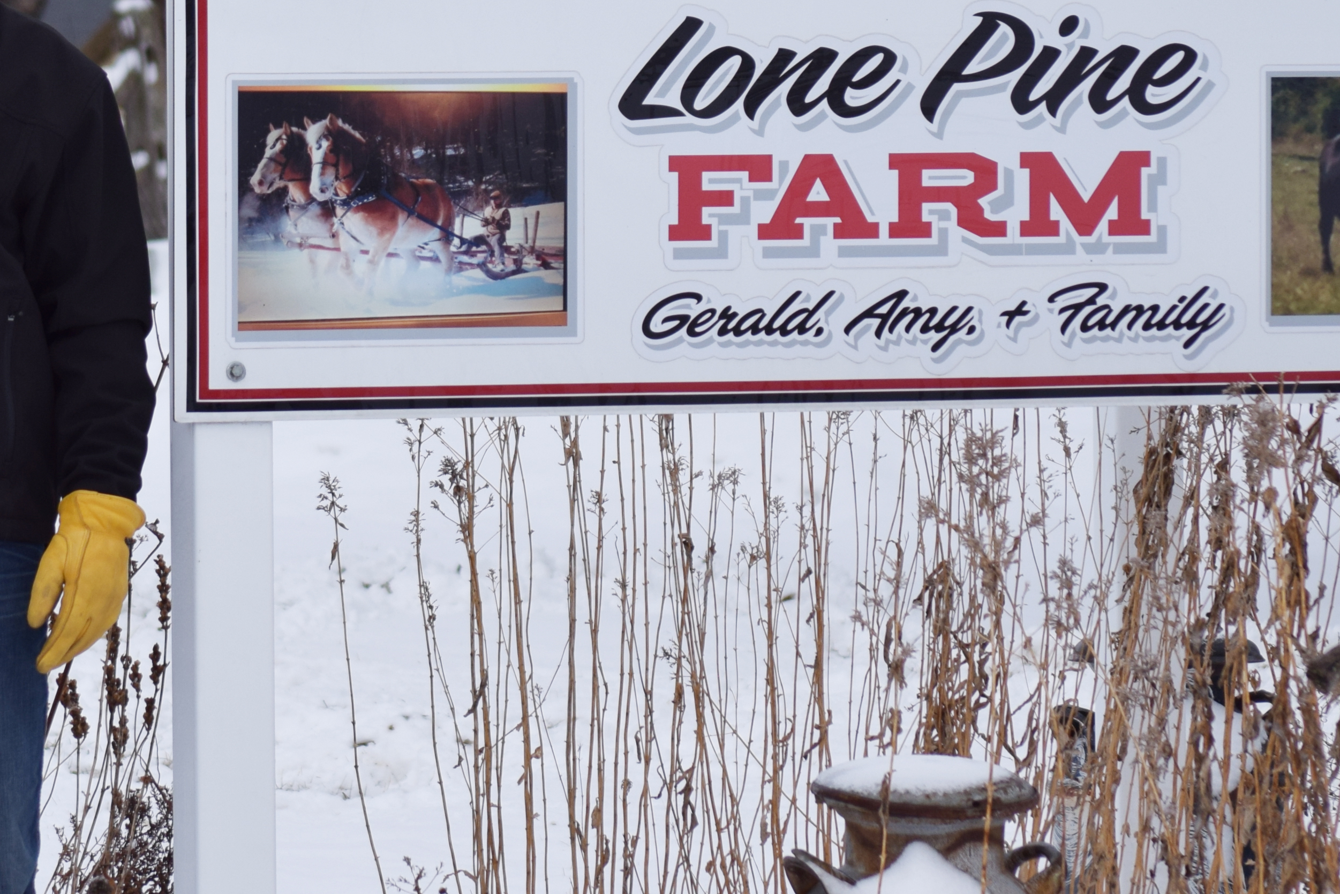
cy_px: 139
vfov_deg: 4.7
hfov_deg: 7.0
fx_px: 10980
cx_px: 473
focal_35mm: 295
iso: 200
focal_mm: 82
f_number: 4.2
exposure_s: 1/2500
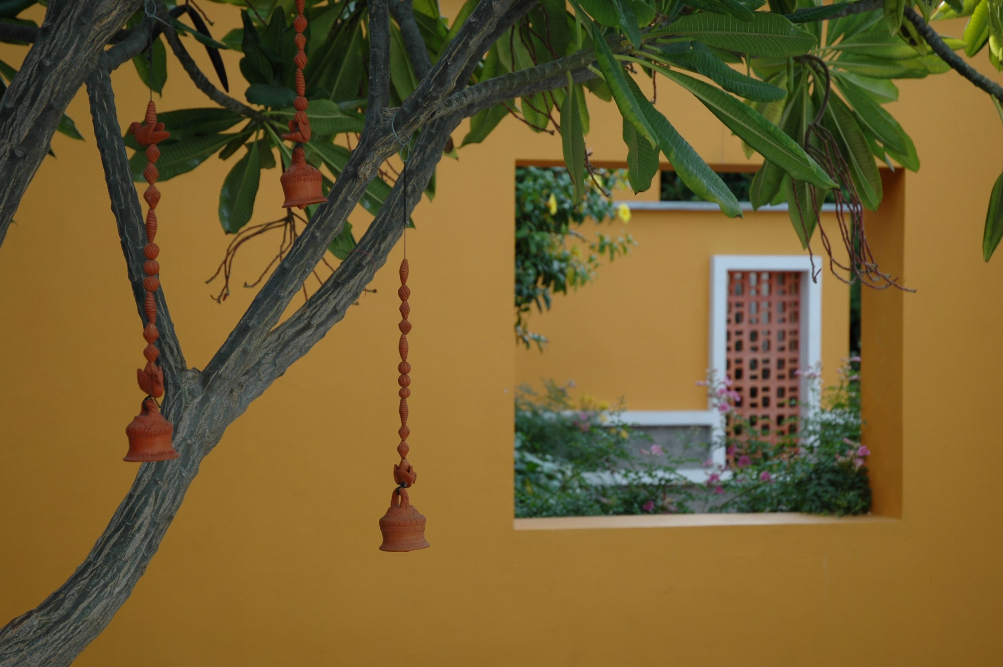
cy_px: 334
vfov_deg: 18.9
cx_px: 502
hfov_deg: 28.1
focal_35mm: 72
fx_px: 2004
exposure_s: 1/320
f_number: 4.5
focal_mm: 48
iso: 200
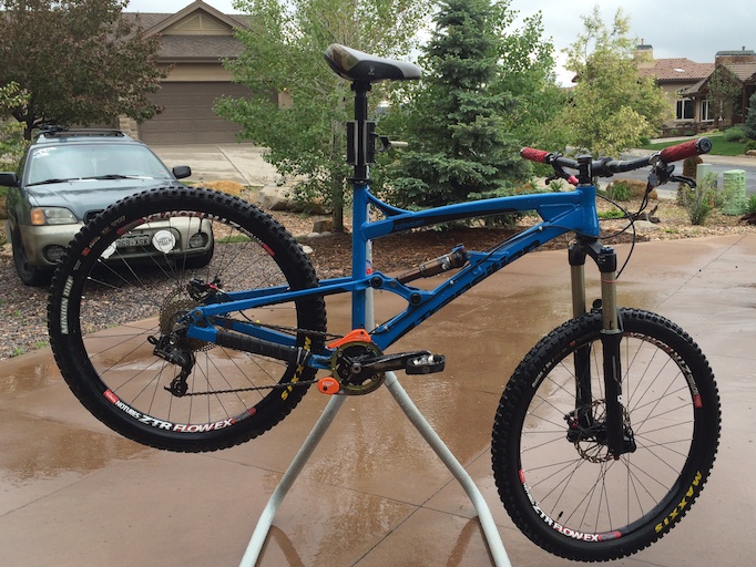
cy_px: 282
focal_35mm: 34
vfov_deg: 41.8
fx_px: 743
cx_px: 421
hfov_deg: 53.8
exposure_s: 1/169
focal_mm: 4.15
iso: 32
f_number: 2.2
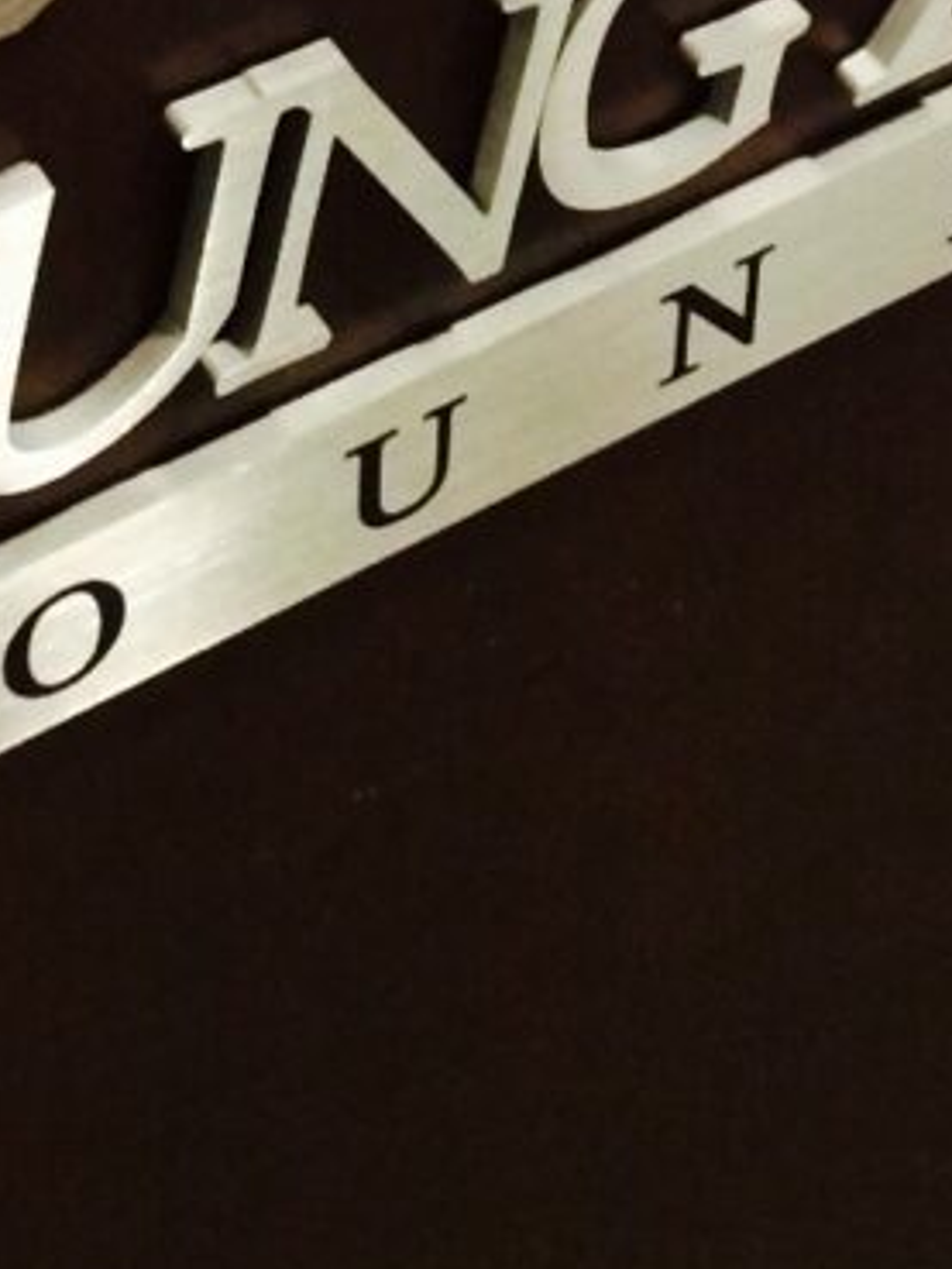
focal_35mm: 130
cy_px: -1056
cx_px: 660
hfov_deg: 11.4
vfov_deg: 13.5
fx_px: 4764
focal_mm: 4.12
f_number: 2.2
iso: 320
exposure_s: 1/30
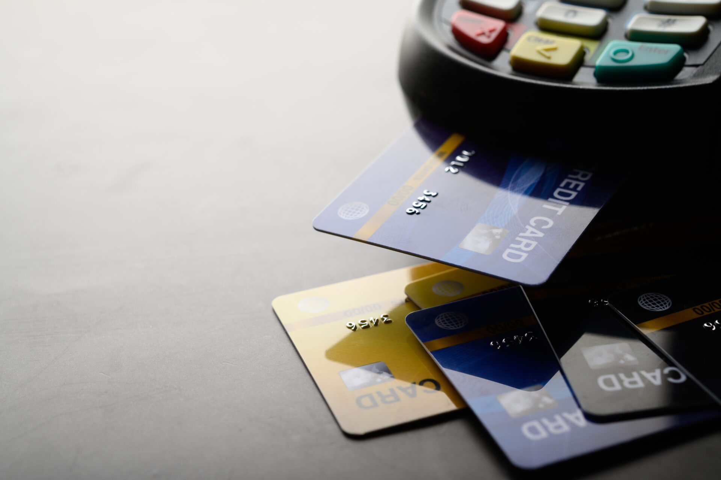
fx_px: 1201
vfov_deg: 22.6
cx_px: 360
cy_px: 240
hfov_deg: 33.4
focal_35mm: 60
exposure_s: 1/160
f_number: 9
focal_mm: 60
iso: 100
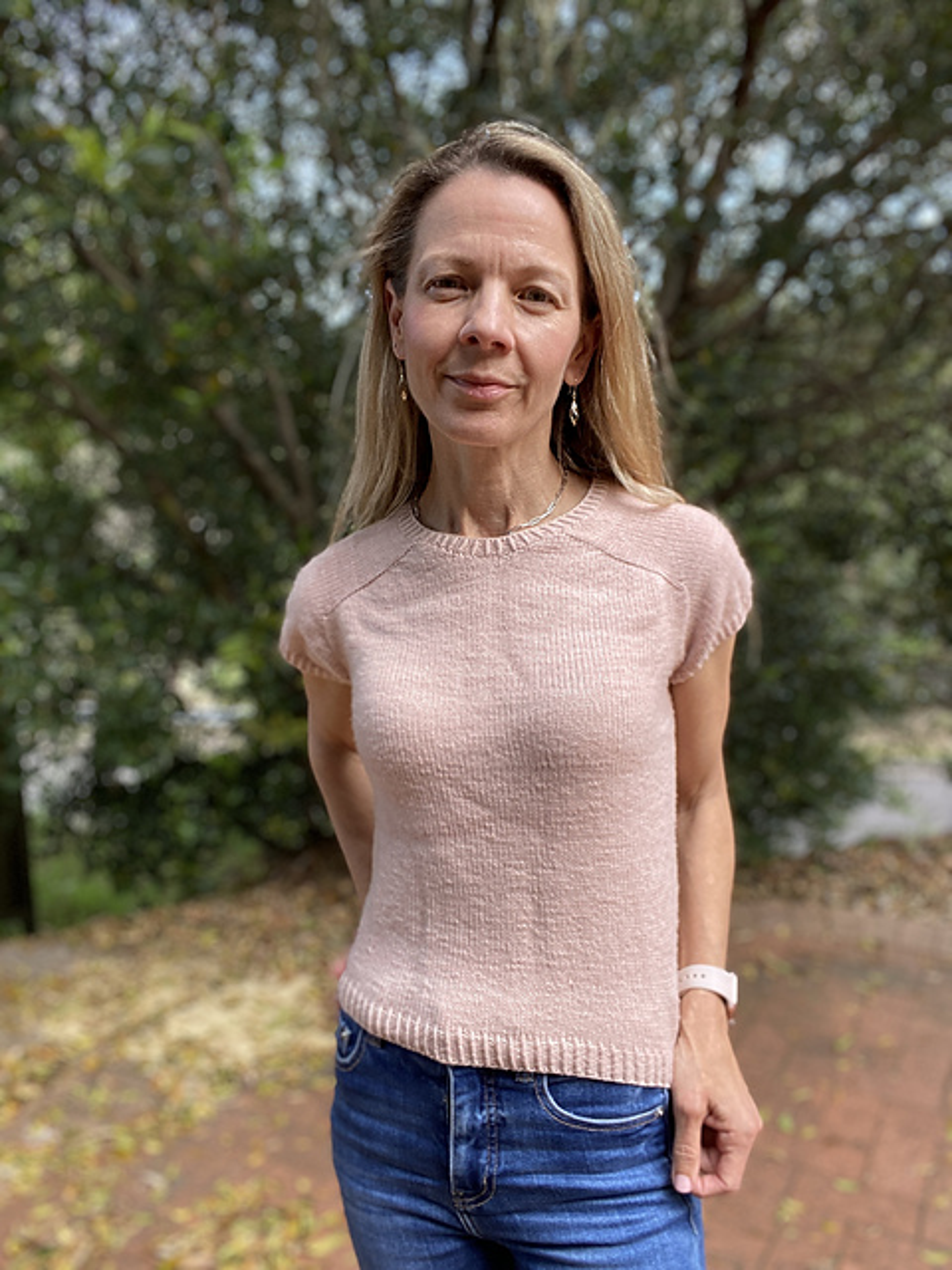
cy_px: 635
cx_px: 476
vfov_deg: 60.0
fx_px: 1100
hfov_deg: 46.8
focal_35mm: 30
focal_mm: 2.71
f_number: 2.2
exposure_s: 1/122
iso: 64
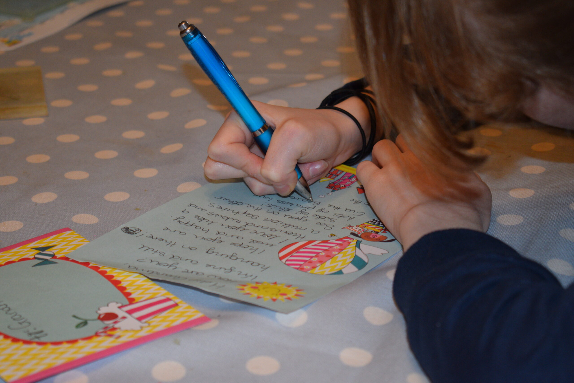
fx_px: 1315
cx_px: 287
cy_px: 192
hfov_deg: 24.6
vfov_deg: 16.6
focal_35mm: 82
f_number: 5.6
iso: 800
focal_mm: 55
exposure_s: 1/80
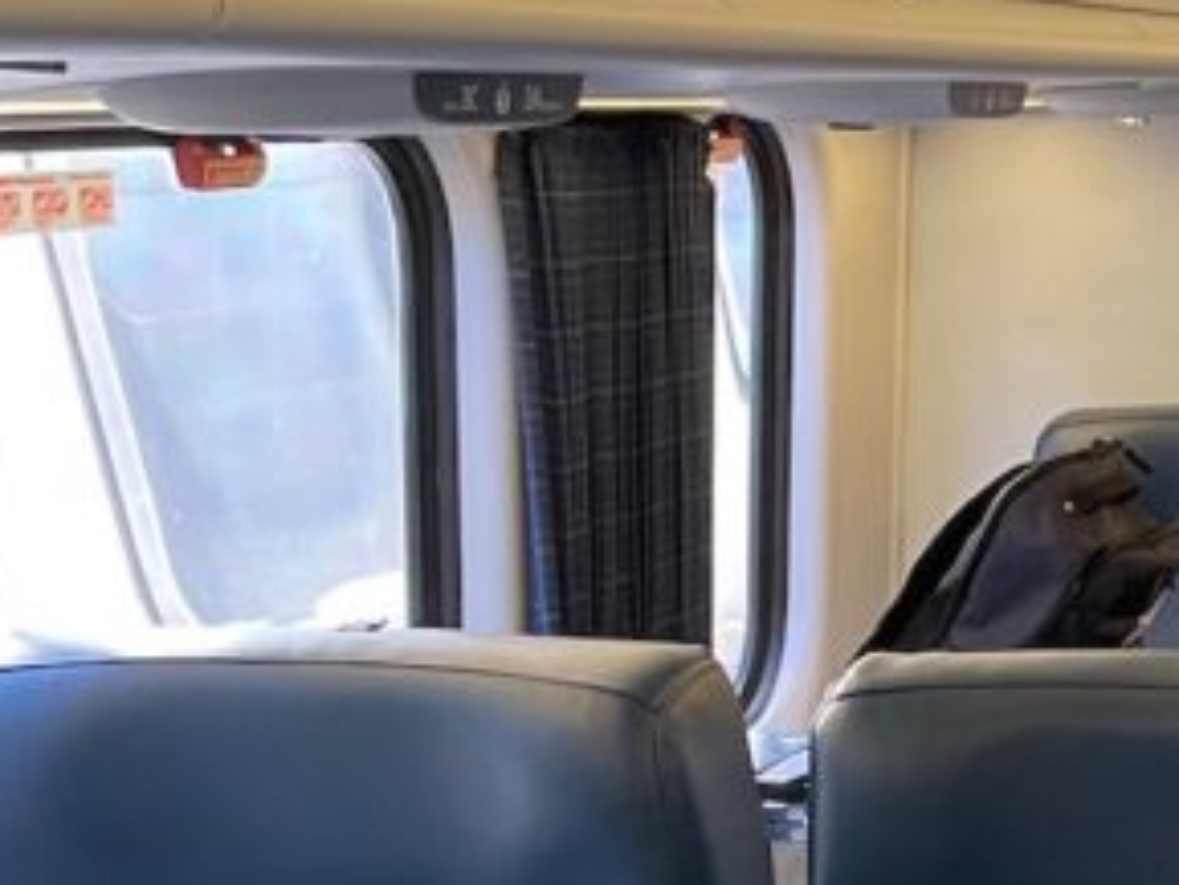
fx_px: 3135
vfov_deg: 15.3
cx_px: 1873
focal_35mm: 92
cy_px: 1154
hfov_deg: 18.4
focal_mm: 5.1
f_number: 1.6
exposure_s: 1/52
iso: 500
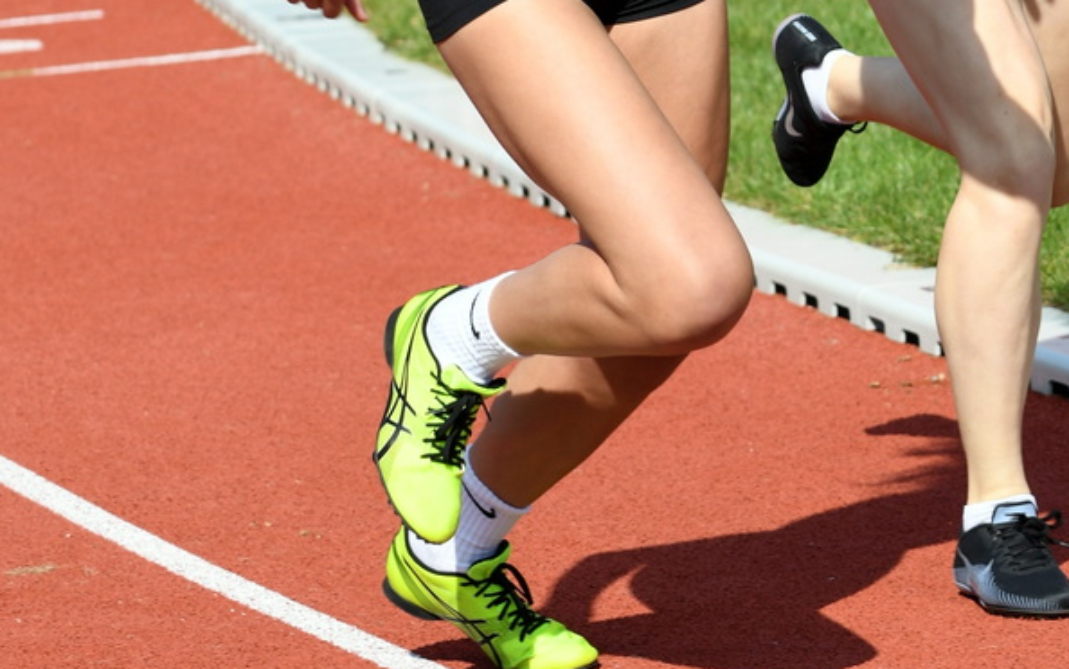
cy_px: -171
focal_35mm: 324
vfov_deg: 4.0
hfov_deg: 6.5
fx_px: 9446
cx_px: 624
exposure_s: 1/1000
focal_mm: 105
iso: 200
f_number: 5.6
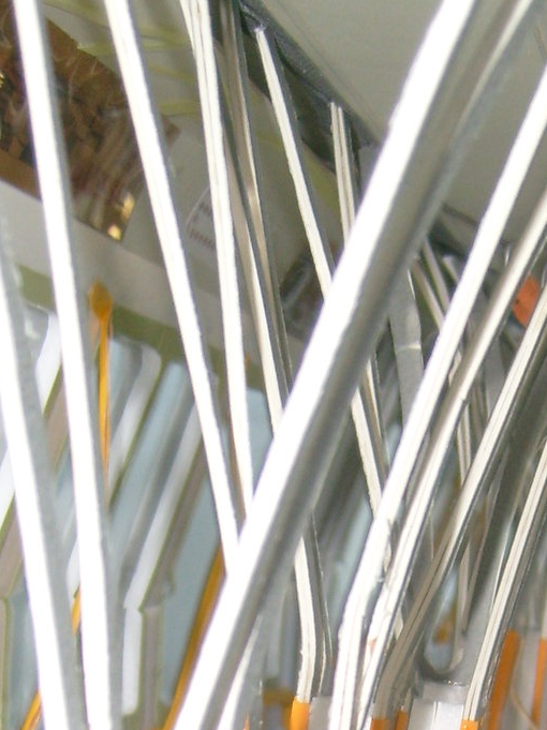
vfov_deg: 18.9
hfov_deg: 15.3
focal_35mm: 96
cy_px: 966
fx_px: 2025
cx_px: 385
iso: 100
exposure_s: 1/45
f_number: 2.8
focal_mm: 5.8
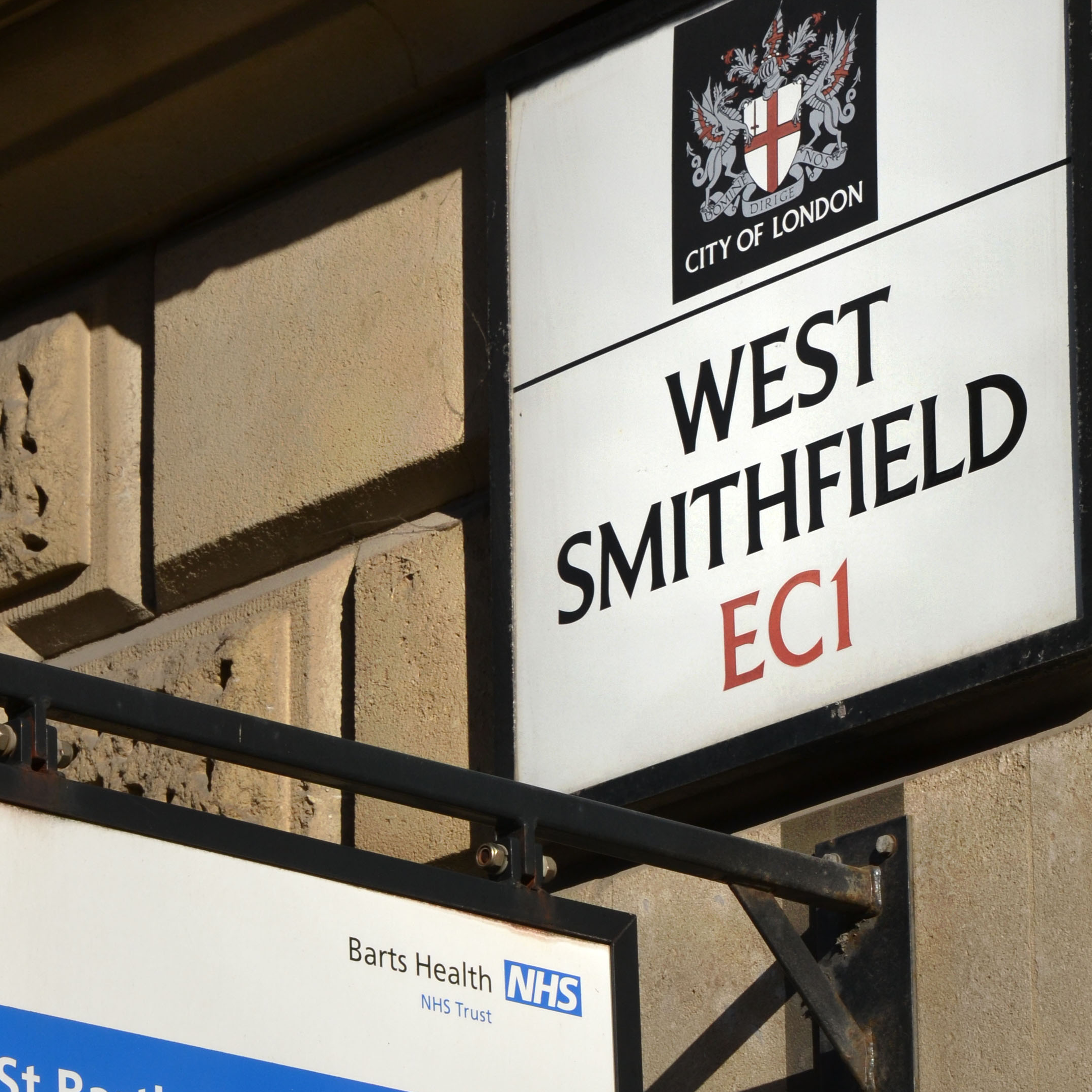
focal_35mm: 219
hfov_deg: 8.0
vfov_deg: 8.0
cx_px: 455
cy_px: 861
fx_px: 7816
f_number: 11
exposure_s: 1/400
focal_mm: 80
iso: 200
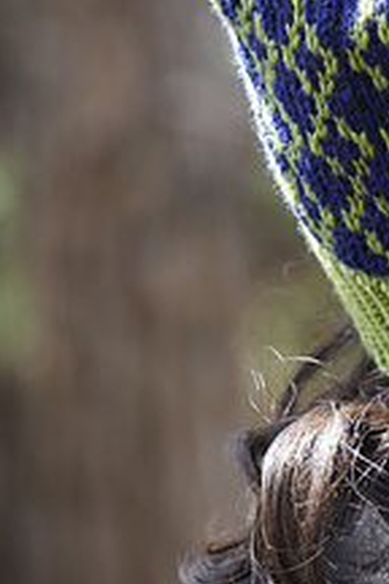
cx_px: 420
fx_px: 3938
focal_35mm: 243
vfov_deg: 8.5
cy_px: 308
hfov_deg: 5.6
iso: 320
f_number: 4.5
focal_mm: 105
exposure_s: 1/125
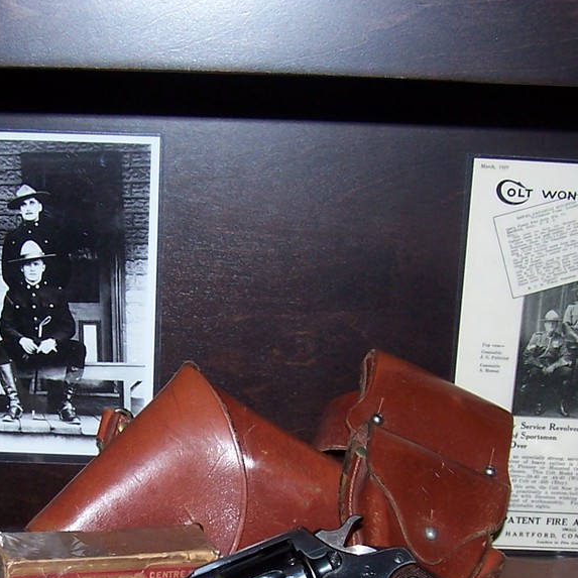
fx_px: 1549
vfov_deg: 20.7
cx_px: 187
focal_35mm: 82
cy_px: 522
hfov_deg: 21.0
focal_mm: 6.3
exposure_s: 1/60
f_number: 2.8
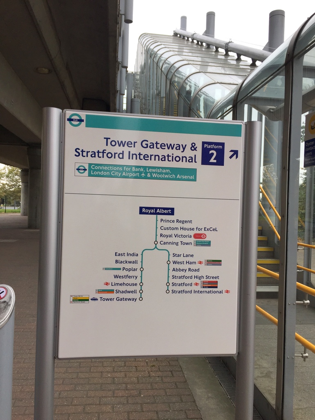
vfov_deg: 61.7
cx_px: 158
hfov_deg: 48.2
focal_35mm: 29
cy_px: 210
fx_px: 352
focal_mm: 4.15
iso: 32
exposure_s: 1/262
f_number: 2.2
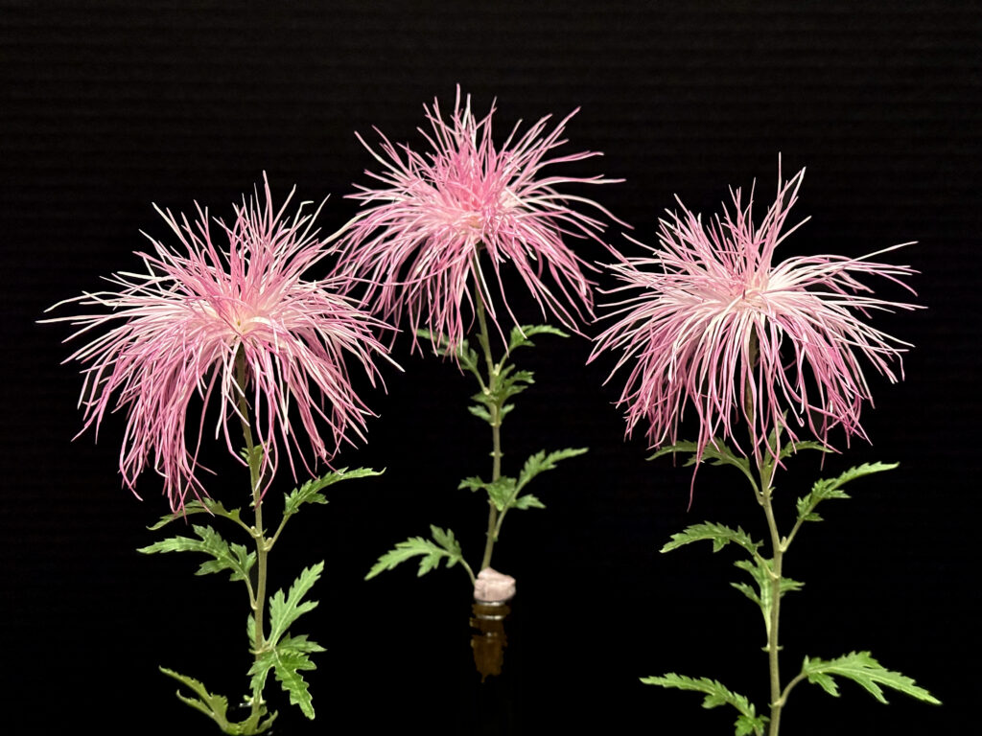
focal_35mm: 48
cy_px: 368
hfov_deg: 39.7
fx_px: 1362
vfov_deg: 30.3
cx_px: 491
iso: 640
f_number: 1.78
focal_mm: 6.86
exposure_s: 1/30
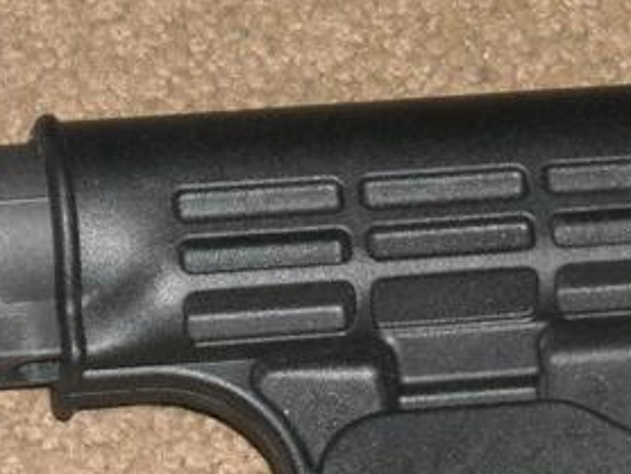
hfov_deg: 6.6
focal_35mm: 302
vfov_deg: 4.9
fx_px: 5510
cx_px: 372
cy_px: 420
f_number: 4.7
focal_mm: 17.1
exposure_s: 1/125
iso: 400
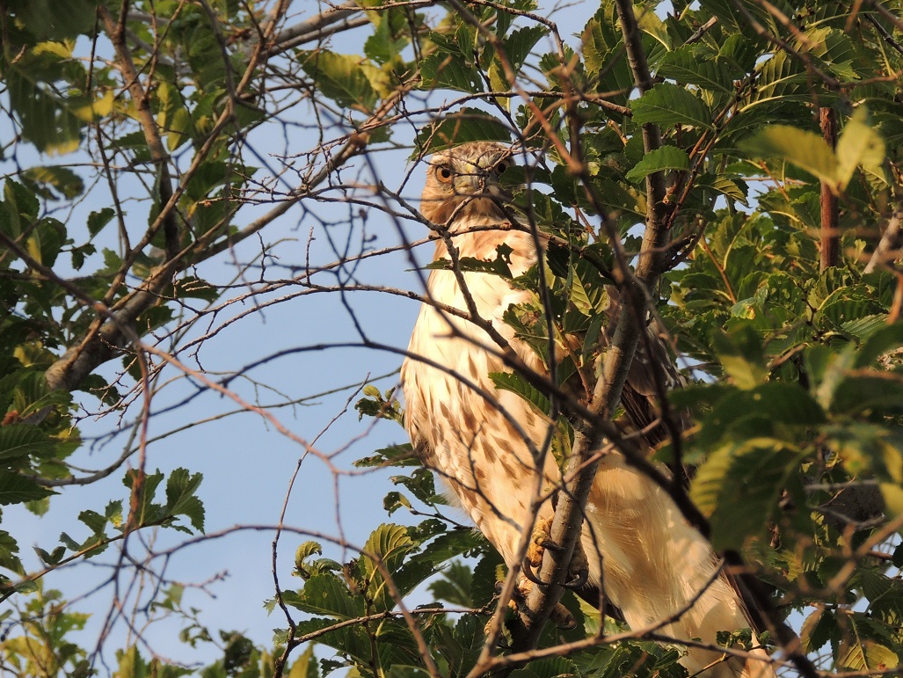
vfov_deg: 5.1
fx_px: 7620
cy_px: 392
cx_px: 520
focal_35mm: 292
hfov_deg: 6.8
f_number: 4.7
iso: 220
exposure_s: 1/500
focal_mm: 44.5
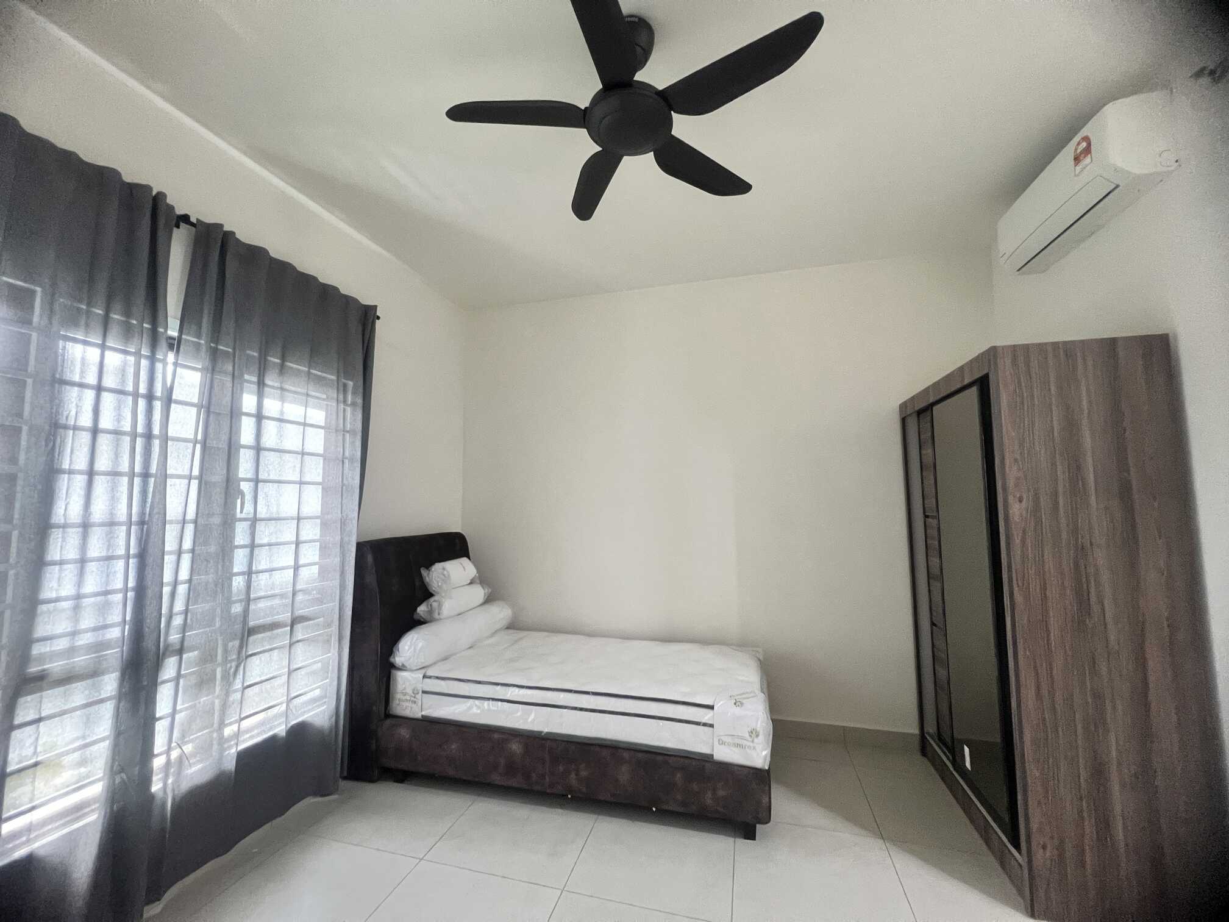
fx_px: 462
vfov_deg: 89.9
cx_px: 614
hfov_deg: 106.2
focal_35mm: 13
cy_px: 461
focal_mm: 1.57
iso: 500
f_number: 1.8
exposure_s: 1/60
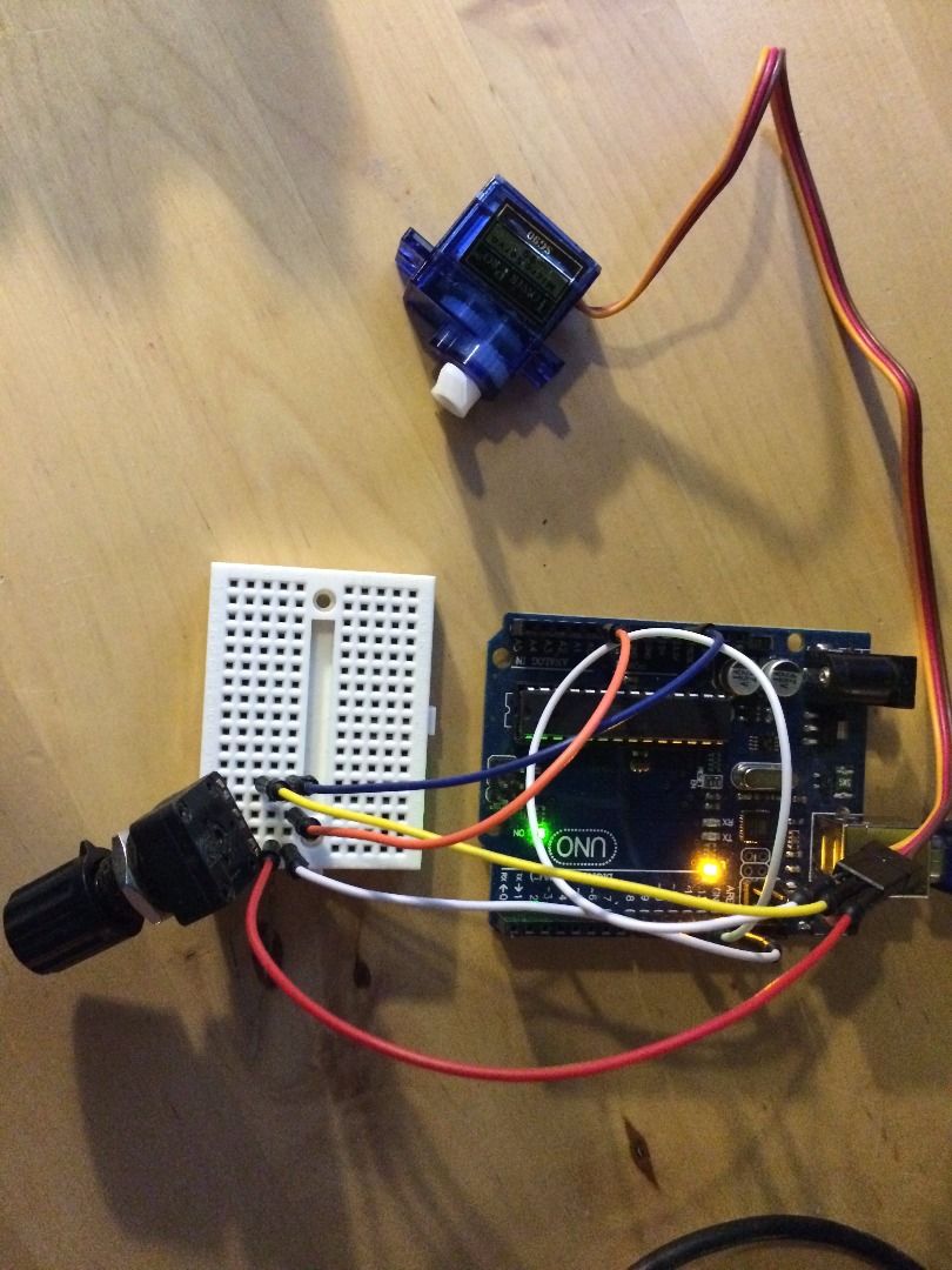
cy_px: 635
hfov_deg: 48.2
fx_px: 1063
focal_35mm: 29
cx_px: 476
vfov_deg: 61.7
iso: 640
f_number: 2.2
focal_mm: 4.15
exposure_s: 1/17
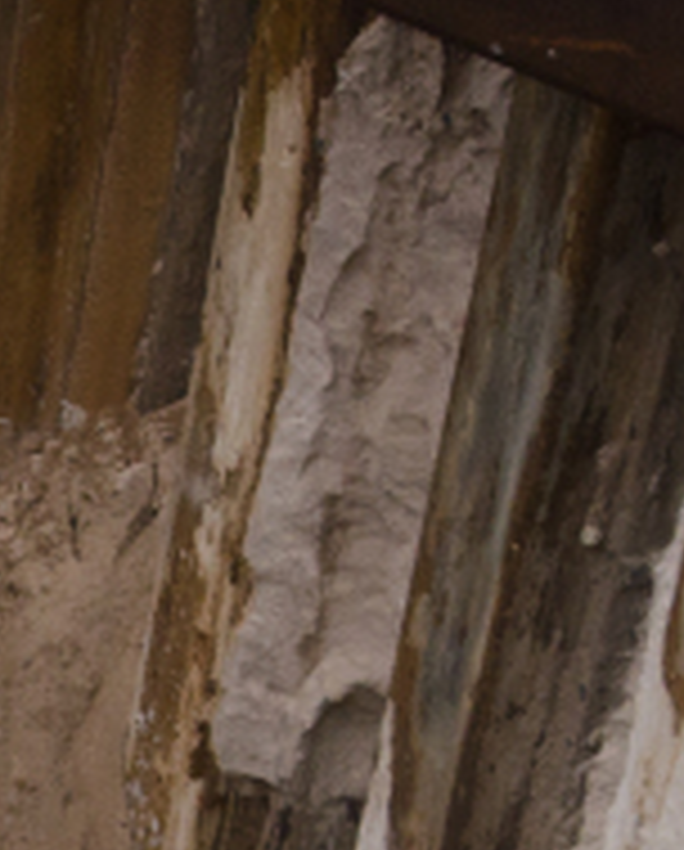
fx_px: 4490
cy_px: 1617
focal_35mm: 178
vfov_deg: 10.1
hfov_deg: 8.2
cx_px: -738
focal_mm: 20
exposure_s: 1/80
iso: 200
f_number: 7.1
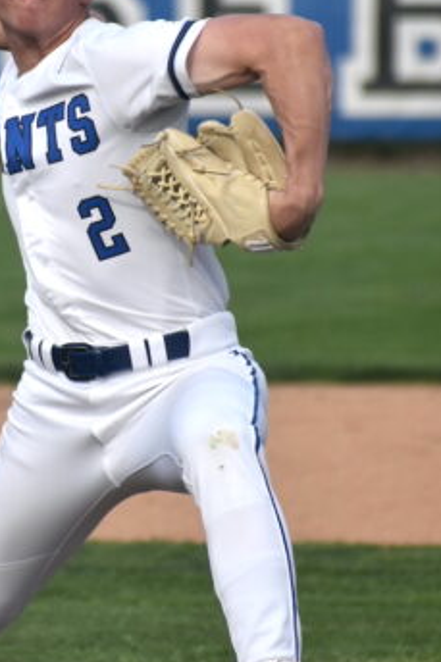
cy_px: 283
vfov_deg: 2.1
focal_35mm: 1006
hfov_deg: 1.4
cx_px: 54
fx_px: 18502
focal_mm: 300
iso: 400
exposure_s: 1/1250
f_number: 6.3
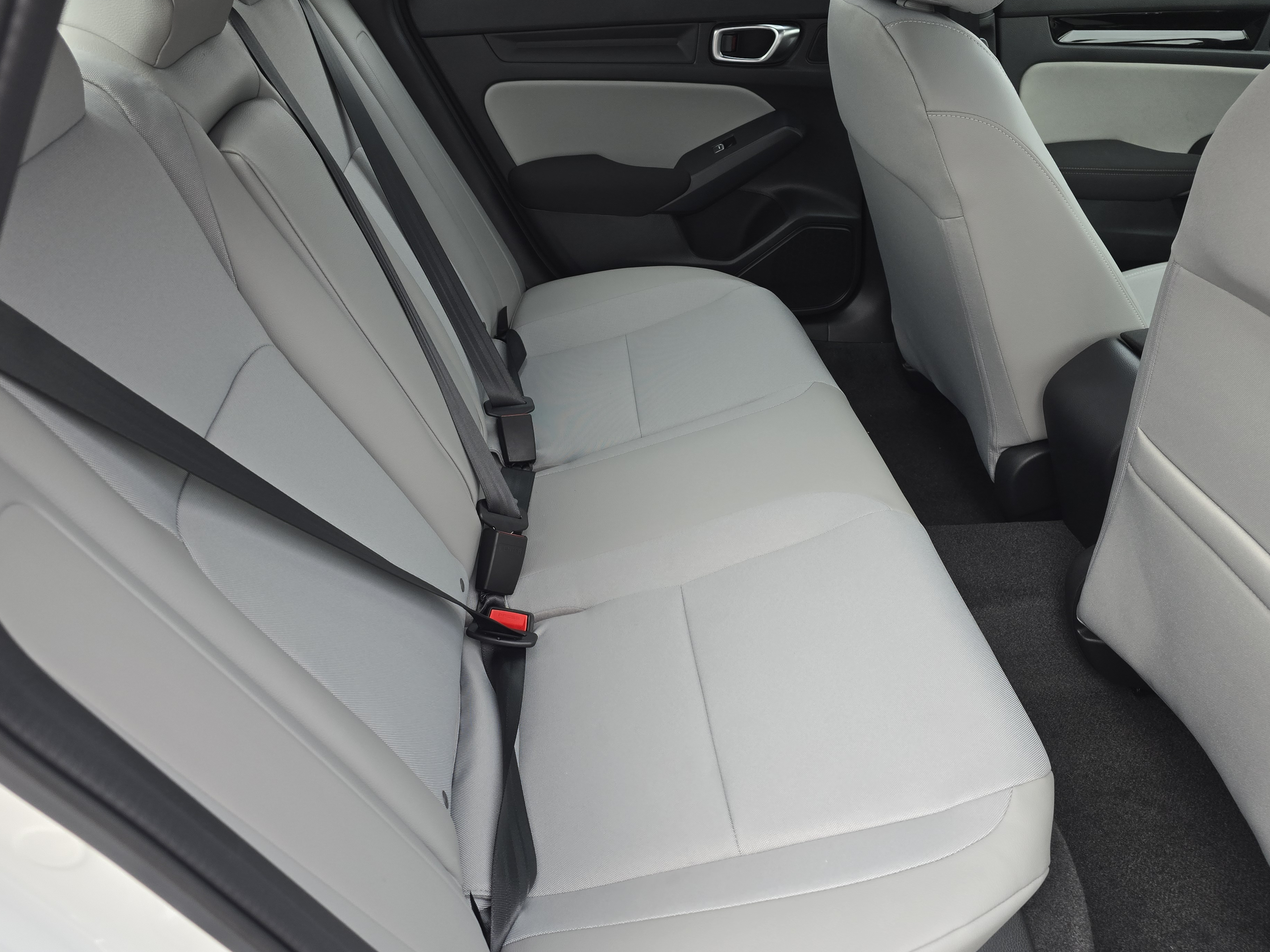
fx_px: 917
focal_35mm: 25
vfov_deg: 54.9
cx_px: 586
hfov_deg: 69.3
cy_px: 502
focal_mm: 6.3
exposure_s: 1/180
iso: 80
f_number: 1.7
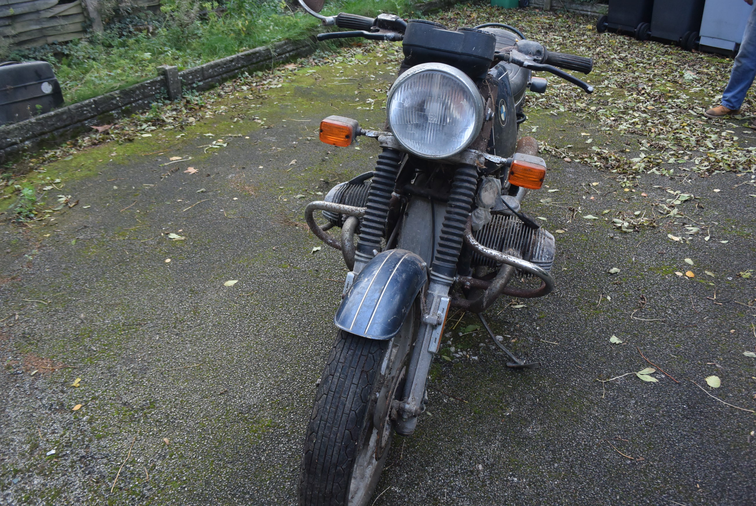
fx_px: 567
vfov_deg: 48.0
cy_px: 253
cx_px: 378
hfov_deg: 67.3
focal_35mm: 27
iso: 400
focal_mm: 10
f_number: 3.5
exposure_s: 1/200
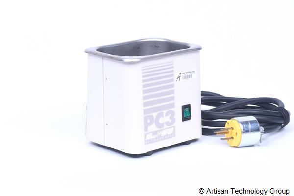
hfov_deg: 35.1
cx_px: 147
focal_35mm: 57
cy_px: 98
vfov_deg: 23.8
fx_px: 465
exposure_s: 1/200
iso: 200
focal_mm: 38
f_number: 14
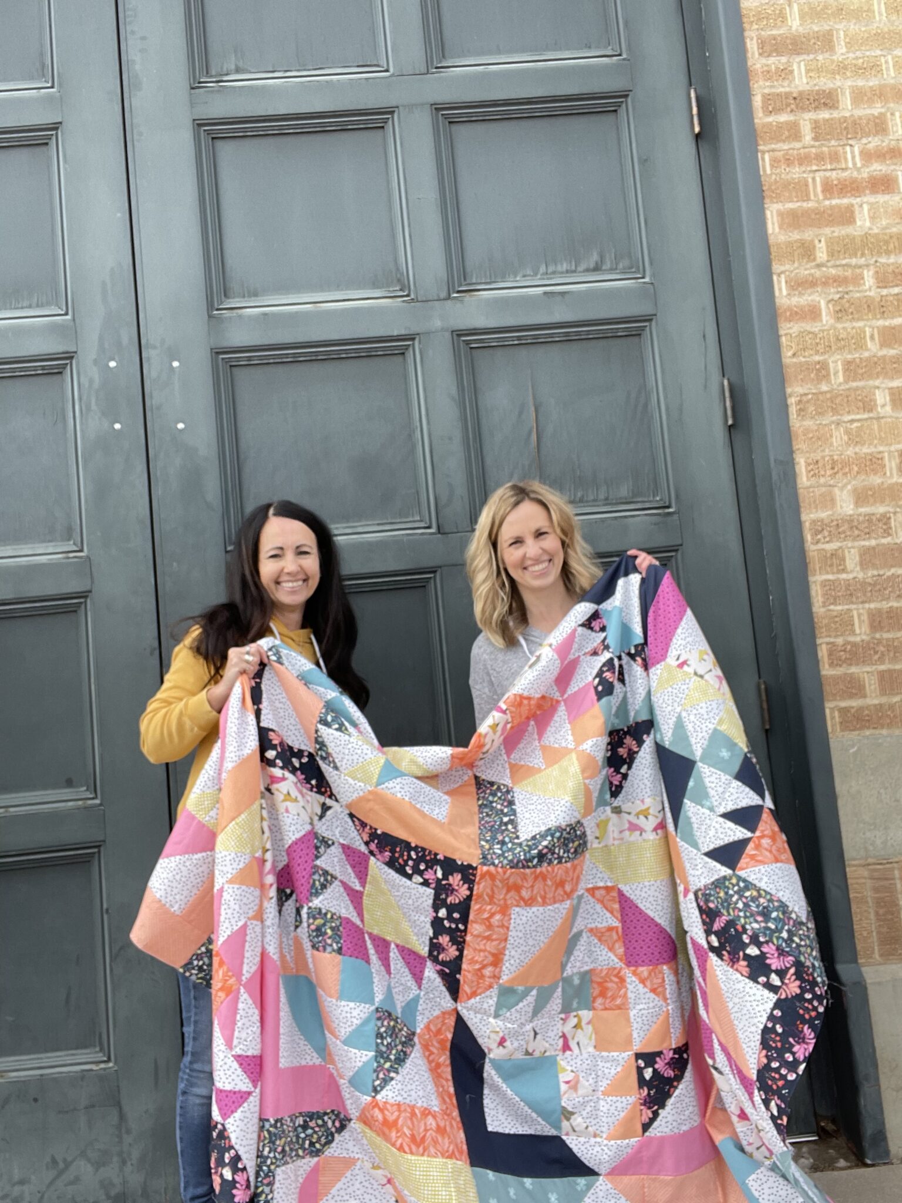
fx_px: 1042
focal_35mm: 30
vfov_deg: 60.0
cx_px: 451
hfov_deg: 46.8
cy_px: 602
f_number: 2.2
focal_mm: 2.71
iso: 25
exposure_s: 1/520
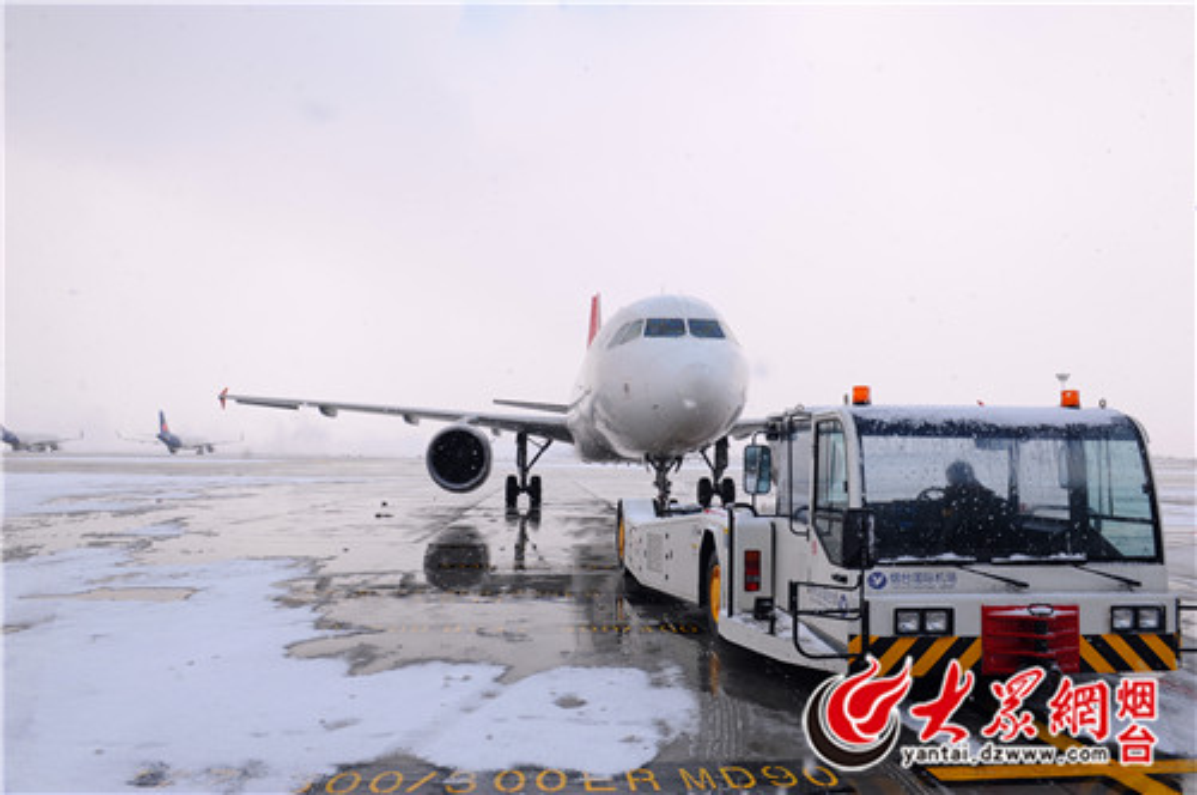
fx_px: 863
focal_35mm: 26
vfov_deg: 49.4
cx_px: 598
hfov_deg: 69.5
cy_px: 398
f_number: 9
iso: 200
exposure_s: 1/320
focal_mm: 26
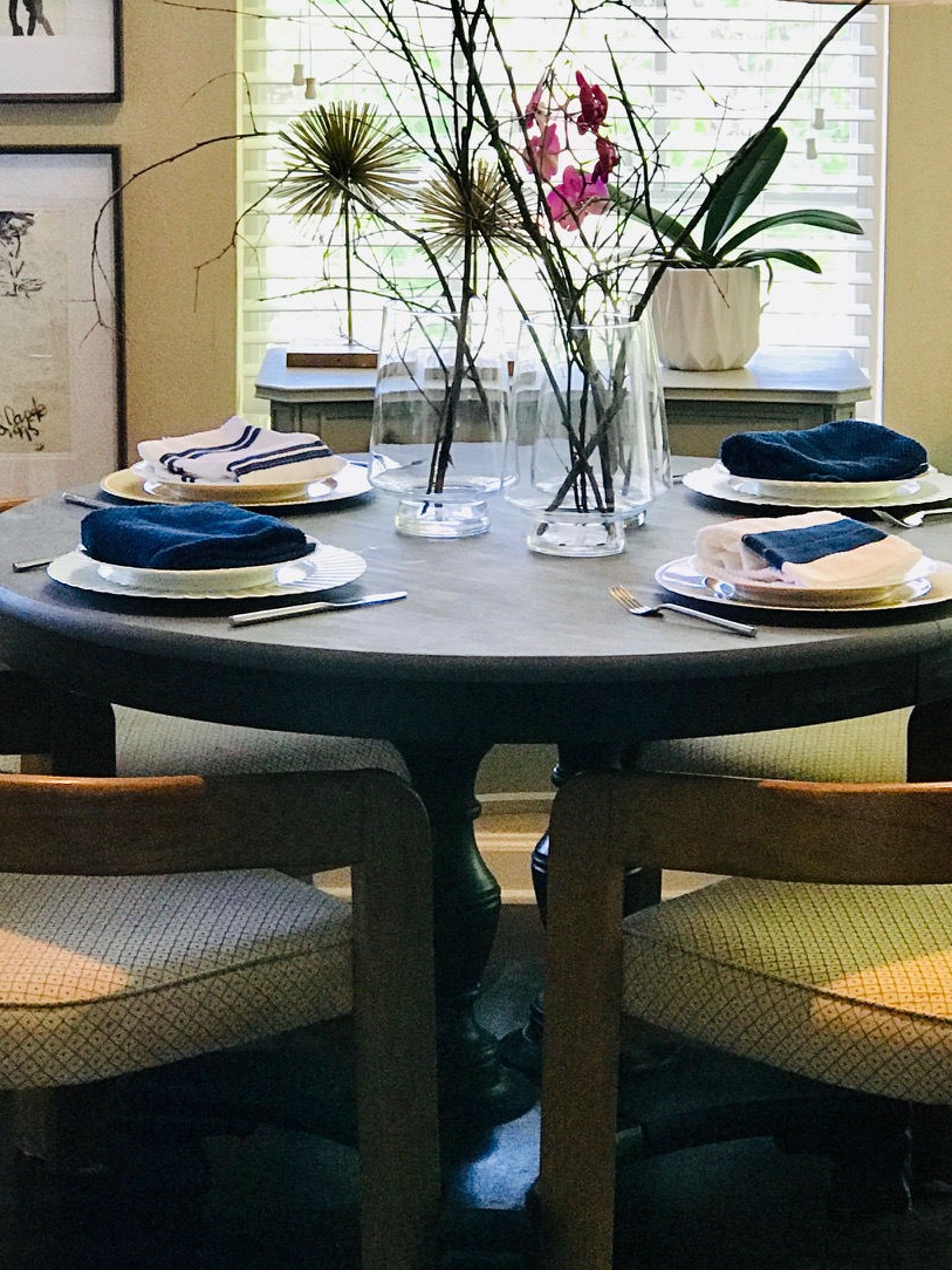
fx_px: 3887
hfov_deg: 14.0
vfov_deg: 18.5
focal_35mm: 106
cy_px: 433
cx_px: 468
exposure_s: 1/60
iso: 250
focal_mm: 6.6
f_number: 2.8
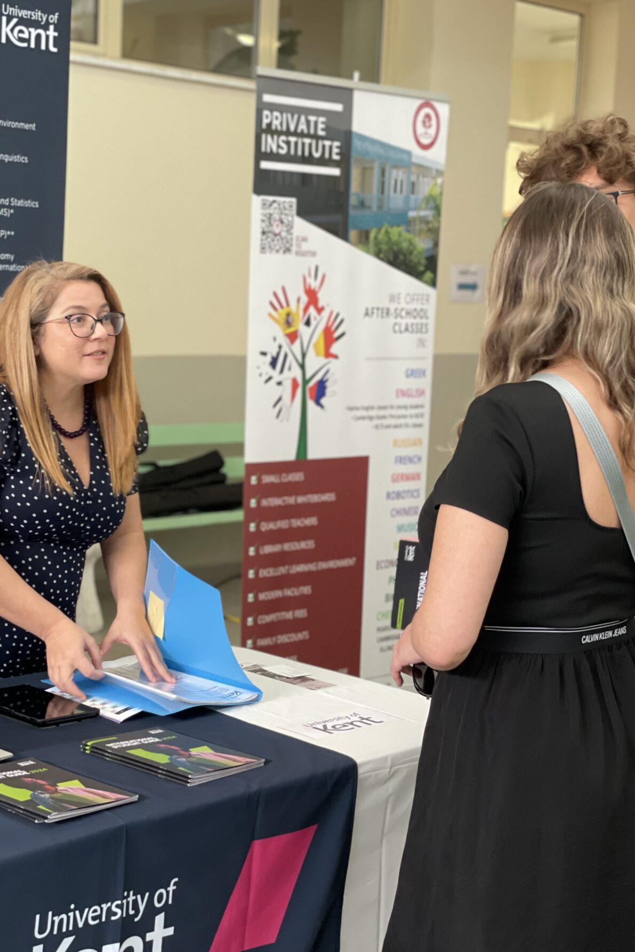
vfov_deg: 32.4
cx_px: 231
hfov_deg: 21.9
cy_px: 497
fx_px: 1640
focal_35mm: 62
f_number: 2
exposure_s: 1/33
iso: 160
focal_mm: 6
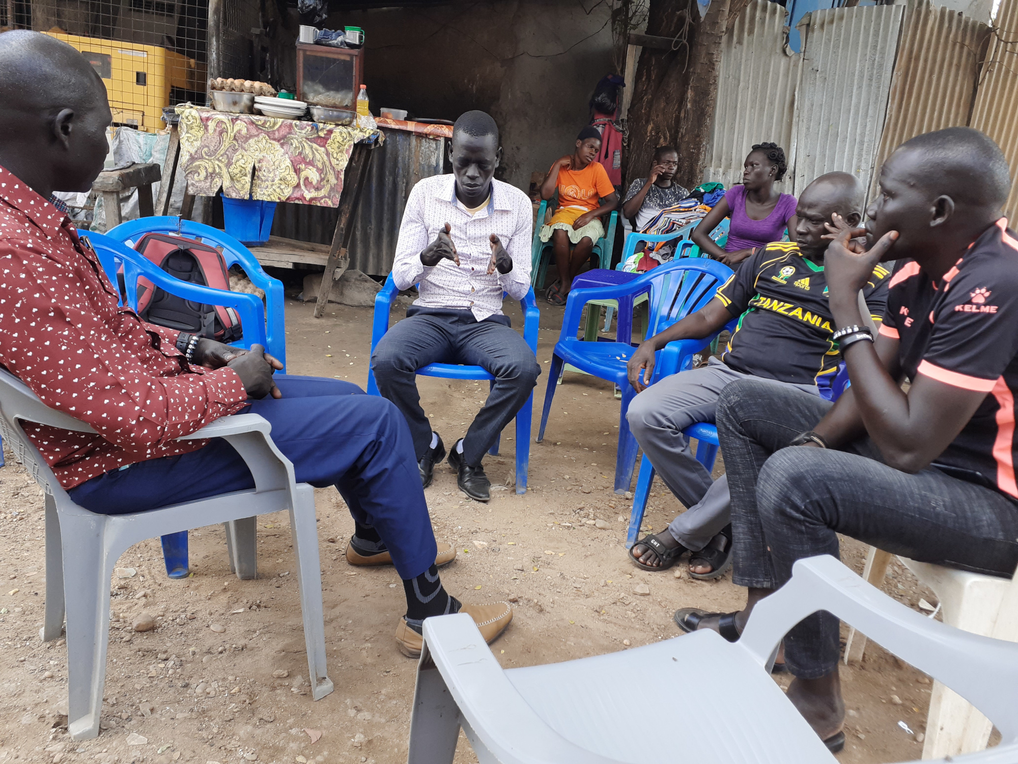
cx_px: 509
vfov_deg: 51.4
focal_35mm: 27
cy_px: 382
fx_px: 794
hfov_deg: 65.3
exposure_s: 1/148
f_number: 1.9
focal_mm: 3.6
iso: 40
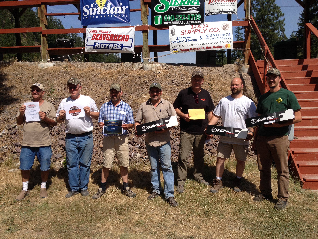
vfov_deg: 40.7
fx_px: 322
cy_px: 120
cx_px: 159
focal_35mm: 35
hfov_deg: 52.6
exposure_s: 1/2045
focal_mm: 4.28
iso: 50
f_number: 2.4
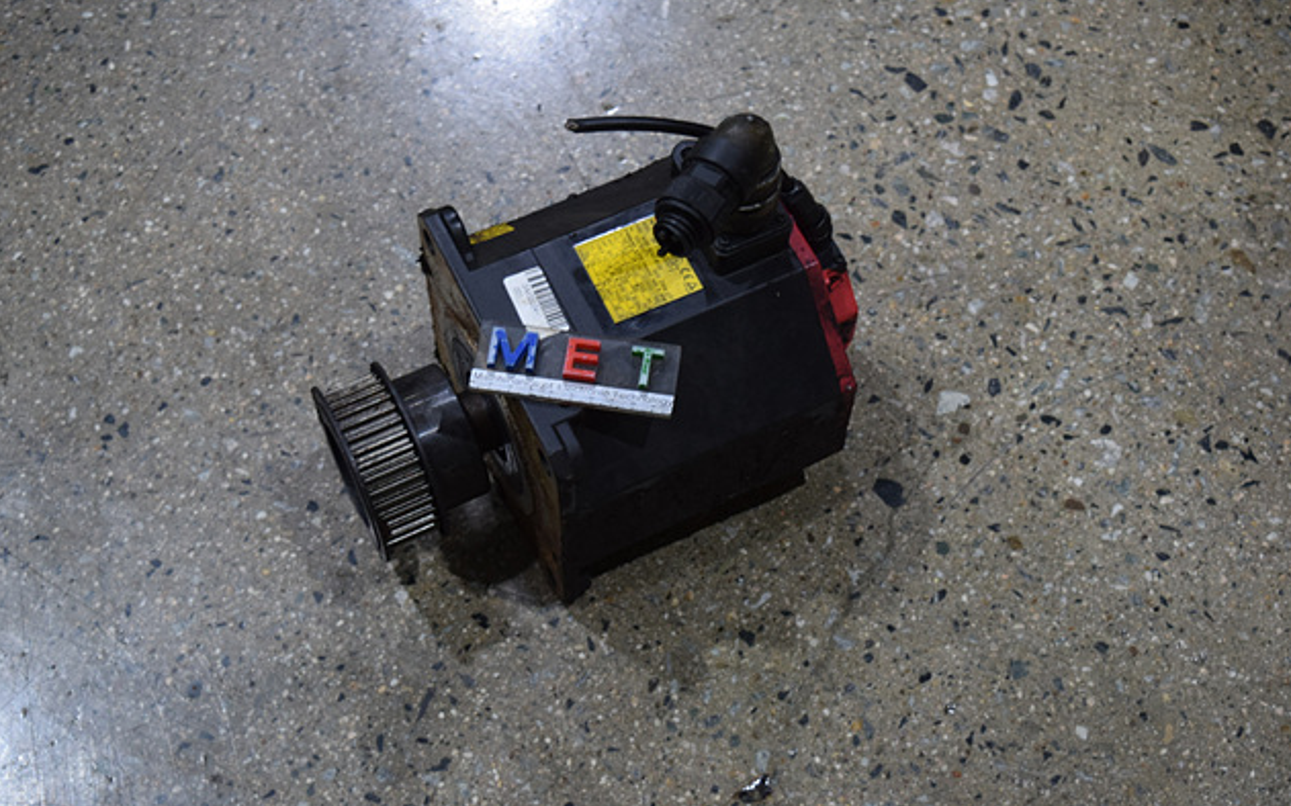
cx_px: 651
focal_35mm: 59
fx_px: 2075
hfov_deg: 34.6
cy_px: 391
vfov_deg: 22.0
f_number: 4.8
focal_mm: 38
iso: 1250
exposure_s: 1/60
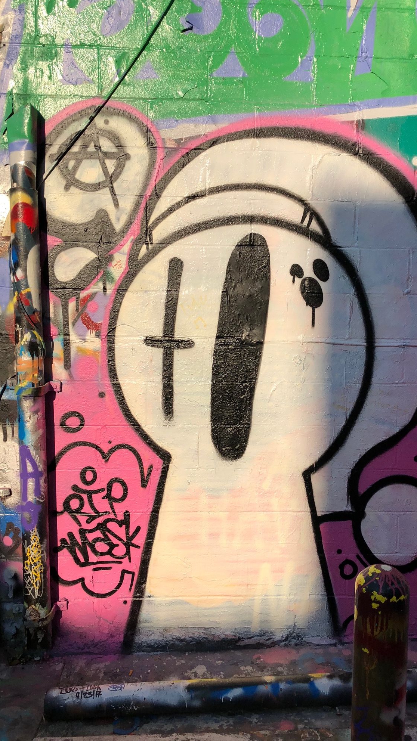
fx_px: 609
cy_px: 366
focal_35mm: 31
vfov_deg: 62.6
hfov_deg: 37.7
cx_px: 228
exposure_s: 1/2825
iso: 25
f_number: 1.8
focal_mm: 3.99
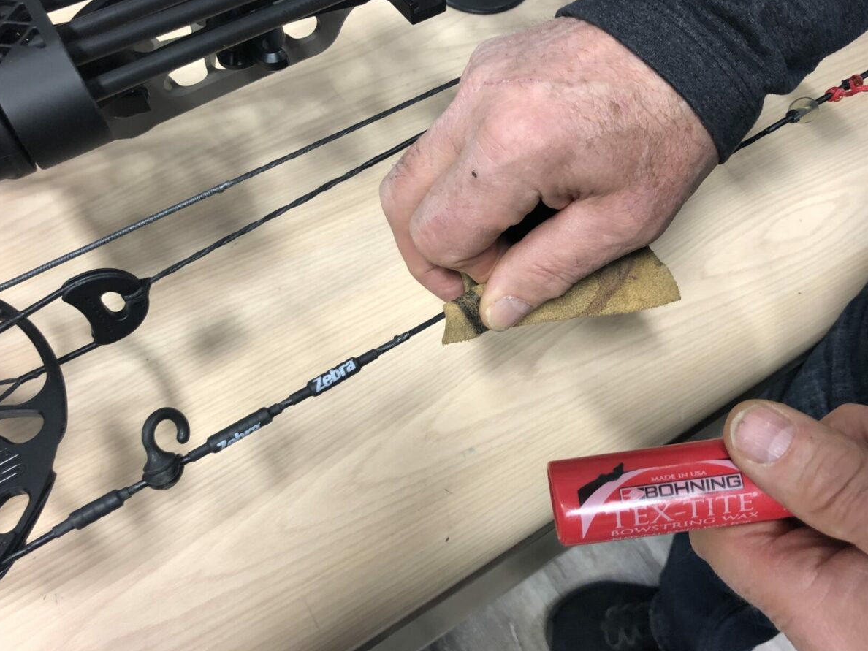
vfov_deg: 42.8
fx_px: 827
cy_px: 276
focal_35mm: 33
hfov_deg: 55.2
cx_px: 481
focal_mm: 3.99
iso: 40
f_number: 1.8
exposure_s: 1/30
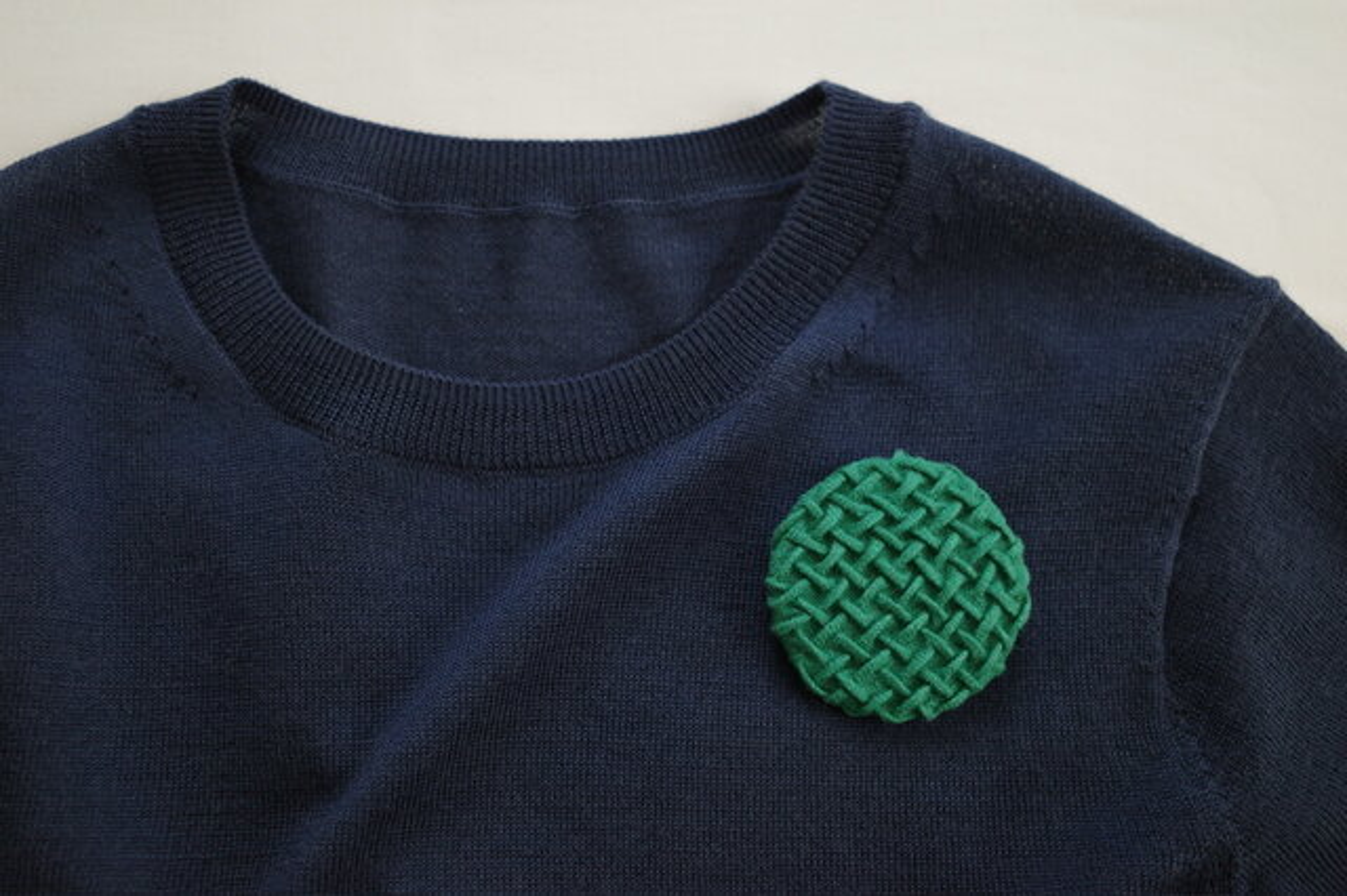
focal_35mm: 28
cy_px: 448
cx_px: 674
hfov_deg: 65.5
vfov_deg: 46.4
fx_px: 1047
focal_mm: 18.3
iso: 500
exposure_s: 1/30
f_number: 2.8
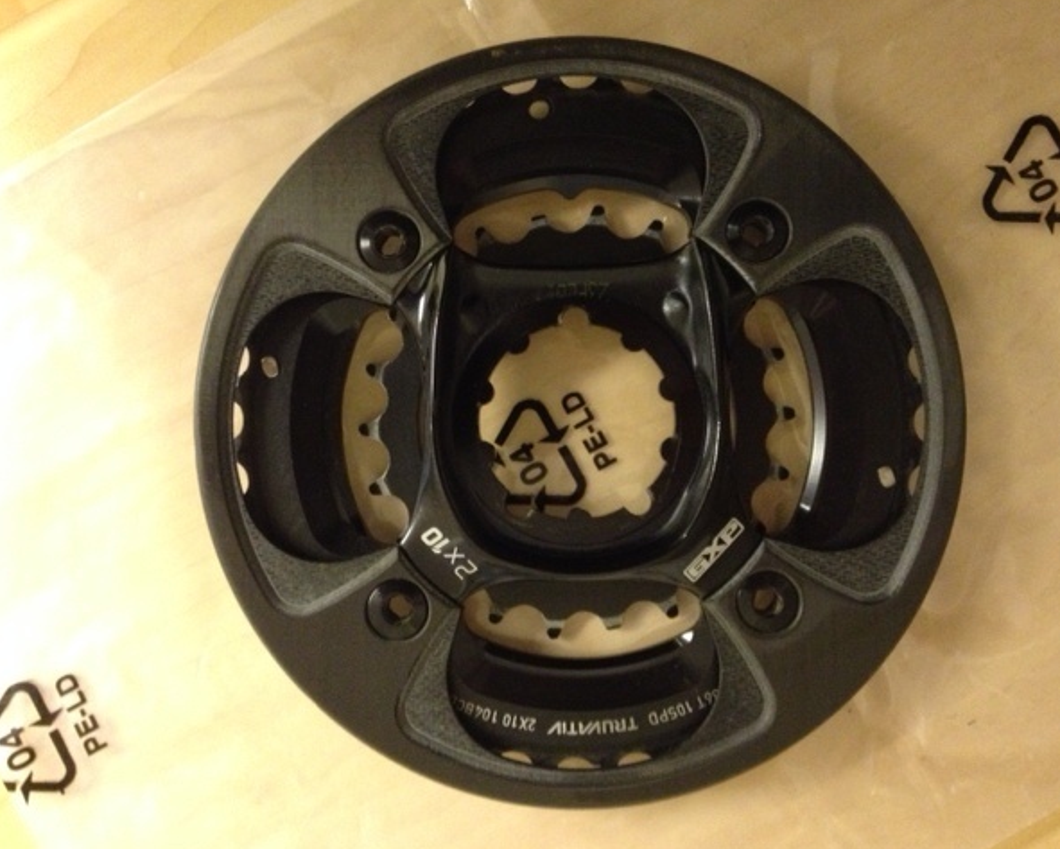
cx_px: 542
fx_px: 1161
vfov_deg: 40.1
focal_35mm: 37
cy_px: 425
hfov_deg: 49.1
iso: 500
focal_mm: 4.28
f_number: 2.4
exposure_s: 1/15
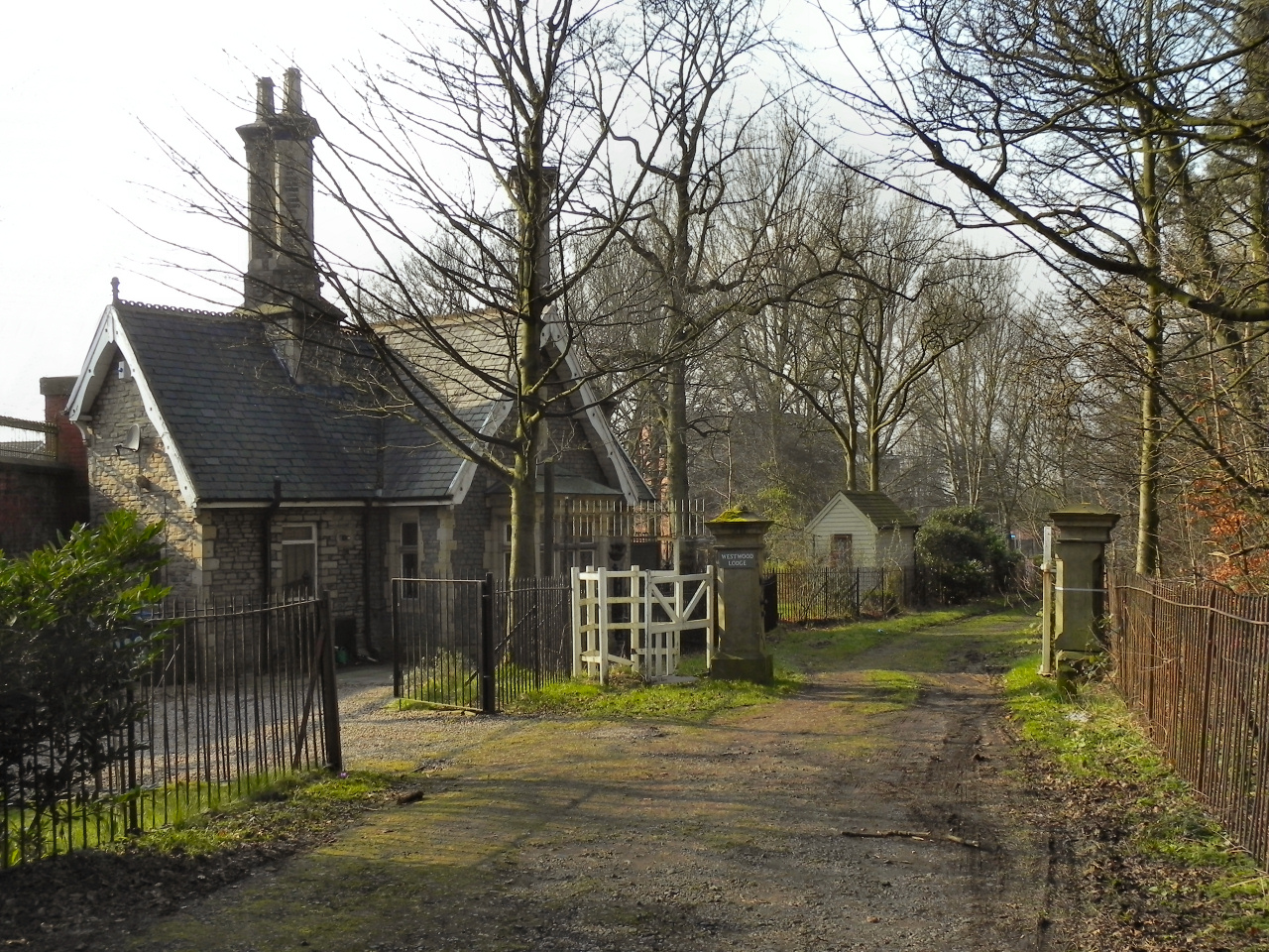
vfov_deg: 35.1
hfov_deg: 45.8
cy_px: 476
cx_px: 634
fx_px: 1503
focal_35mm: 41
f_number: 5.6
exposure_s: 1/237
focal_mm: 7.3
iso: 160
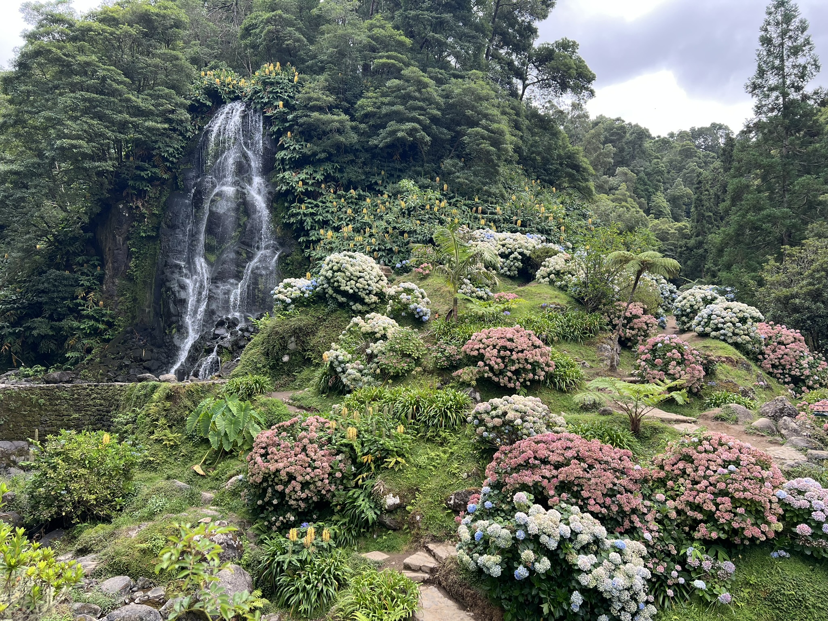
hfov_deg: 67.3
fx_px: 622
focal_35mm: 26
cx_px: 414
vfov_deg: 53.1
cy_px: 310
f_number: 1.5
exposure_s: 1/687
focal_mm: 5.7
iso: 50
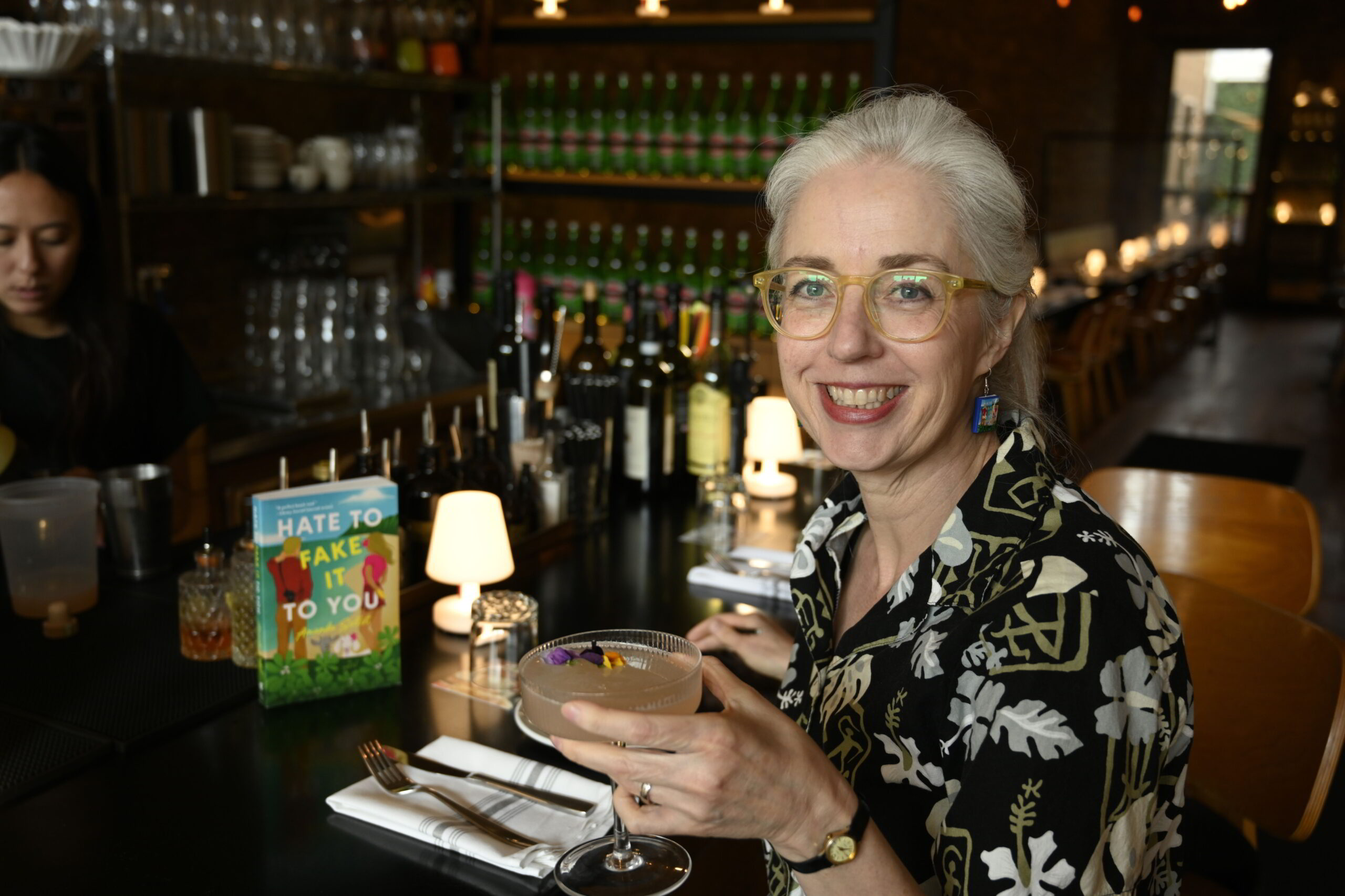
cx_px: 672
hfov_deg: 53.1
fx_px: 1345
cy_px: 448
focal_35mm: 36
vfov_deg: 36.9
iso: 400
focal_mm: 36
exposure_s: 1/45
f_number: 4
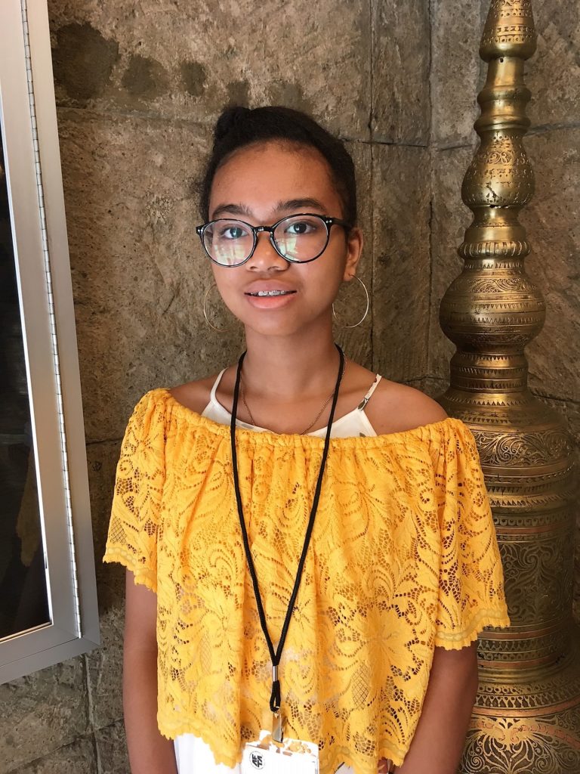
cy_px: 387
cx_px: 290
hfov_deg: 48.2
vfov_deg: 61.7
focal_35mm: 29
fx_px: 648
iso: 40
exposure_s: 1/30
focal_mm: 4.15
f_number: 2.2
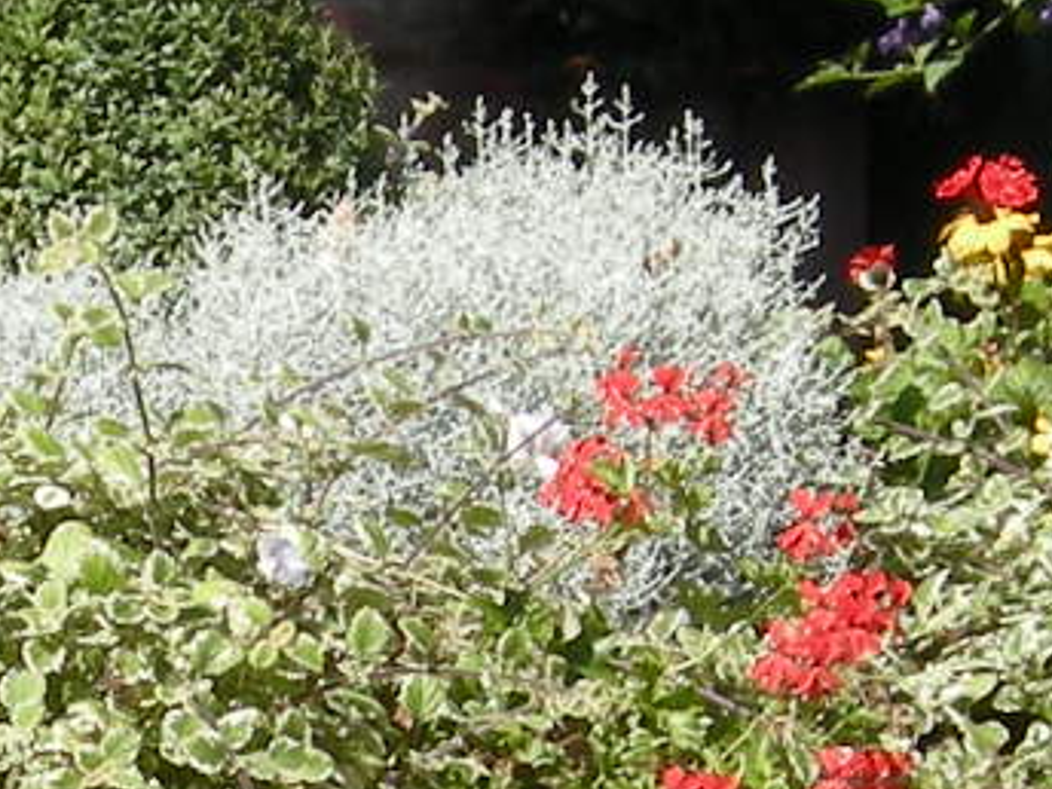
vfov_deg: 4.9
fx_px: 9148
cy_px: 1401
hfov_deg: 6.6
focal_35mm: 301
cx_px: -55
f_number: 5.1
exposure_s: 1/198
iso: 64
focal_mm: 8.5
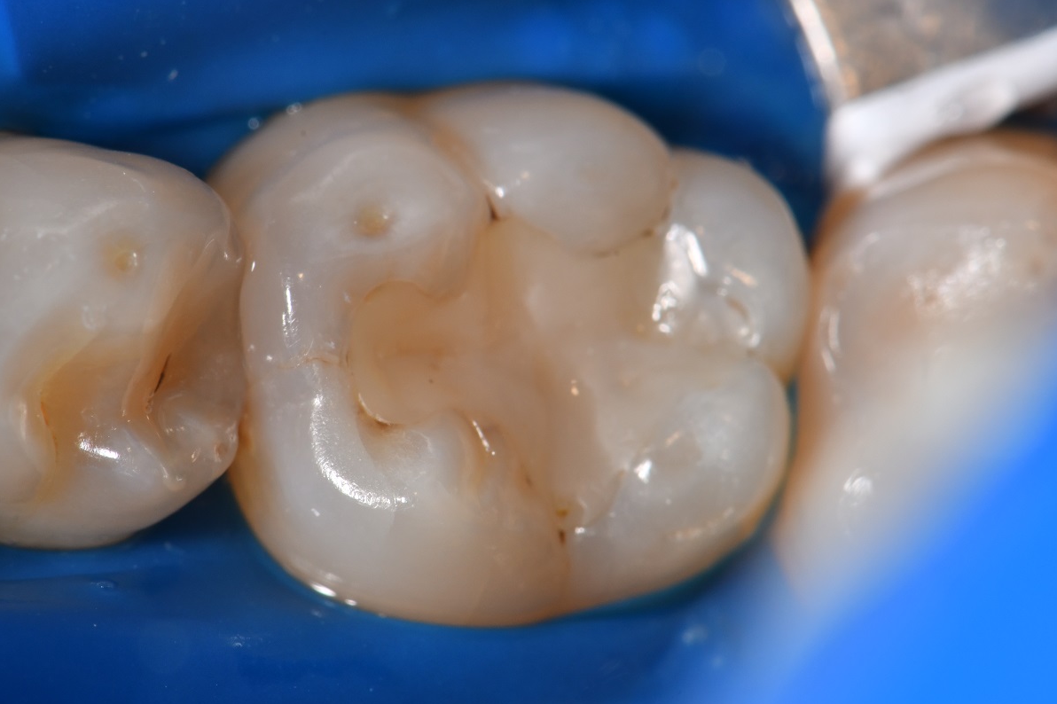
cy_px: 313
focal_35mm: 178
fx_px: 5225
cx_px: 484
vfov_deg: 7.7
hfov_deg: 11.6
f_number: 29
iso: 200
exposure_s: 1/160
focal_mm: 105
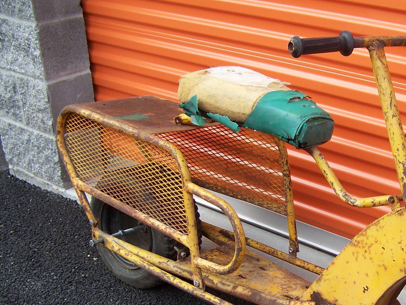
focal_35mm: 62
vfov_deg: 23.4
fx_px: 727
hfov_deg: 30.3
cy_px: 232
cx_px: 335
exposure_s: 1/100
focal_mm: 5.85
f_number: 2.8
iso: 64
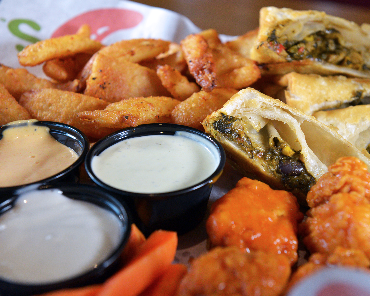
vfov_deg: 22.2
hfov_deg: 27.4
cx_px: 227
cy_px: 146
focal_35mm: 69
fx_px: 756
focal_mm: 60
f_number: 7.1
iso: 1000
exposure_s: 1/160
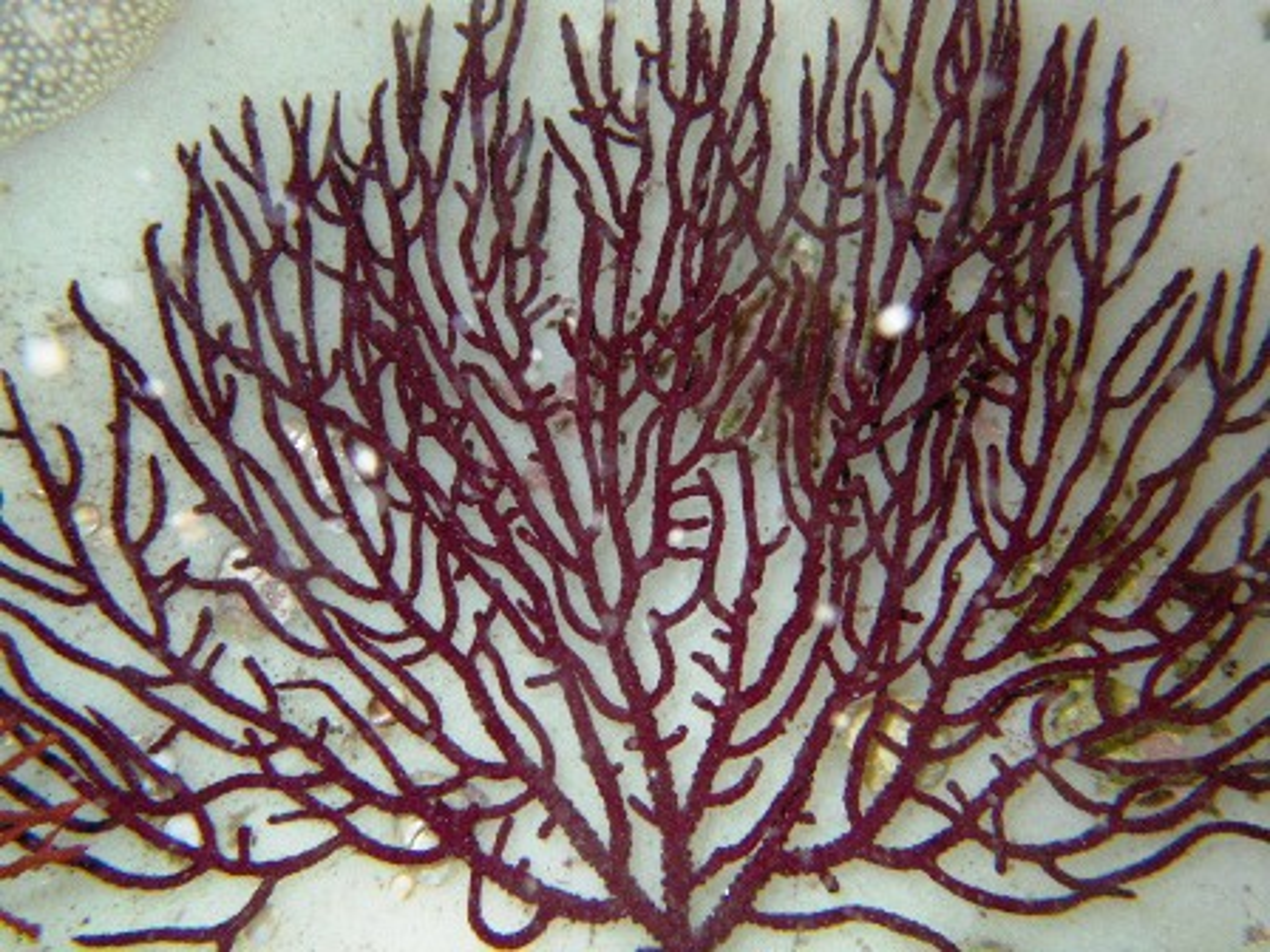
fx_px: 1247
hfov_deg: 54.0
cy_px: 476
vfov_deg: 41.8
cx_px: 635
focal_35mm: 34
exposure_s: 1/50
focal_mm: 6.1
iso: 400
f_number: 4.6
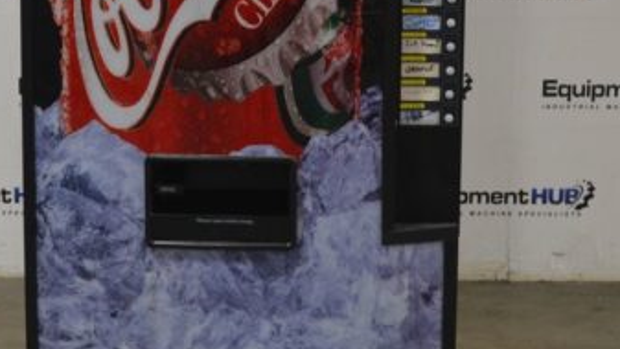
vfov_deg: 12.8
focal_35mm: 93
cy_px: -28
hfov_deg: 22.9
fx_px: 1530
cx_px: 243
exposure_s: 1/40
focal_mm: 26
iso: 400
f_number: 4.2
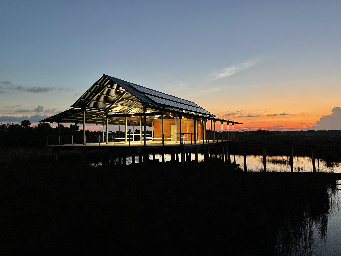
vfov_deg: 53.1
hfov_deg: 67.3
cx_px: 170
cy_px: 128
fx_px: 256
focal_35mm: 26
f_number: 1.6
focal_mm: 4.2
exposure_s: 1/30
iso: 640
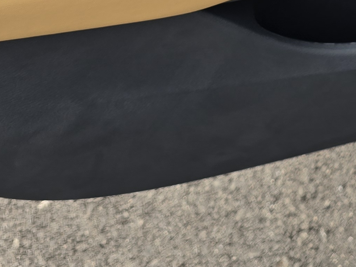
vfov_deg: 14.9
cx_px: 353
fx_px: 926
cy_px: -165
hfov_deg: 21.1
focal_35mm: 90
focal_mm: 6.3
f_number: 1.7
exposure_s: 1/180
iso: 25
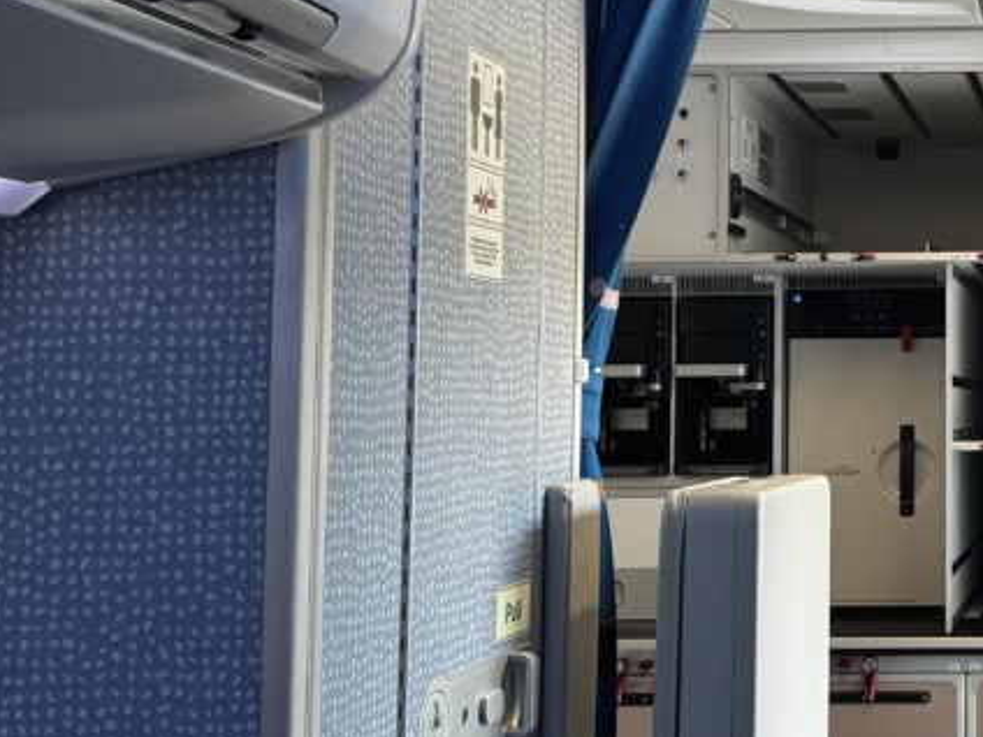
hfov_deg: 26.6
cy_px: 255
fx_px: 1931
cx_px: 1046
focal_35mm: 68
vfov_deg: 21.5
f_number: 1.78
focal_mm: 6.76
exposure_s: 1/92
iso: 200
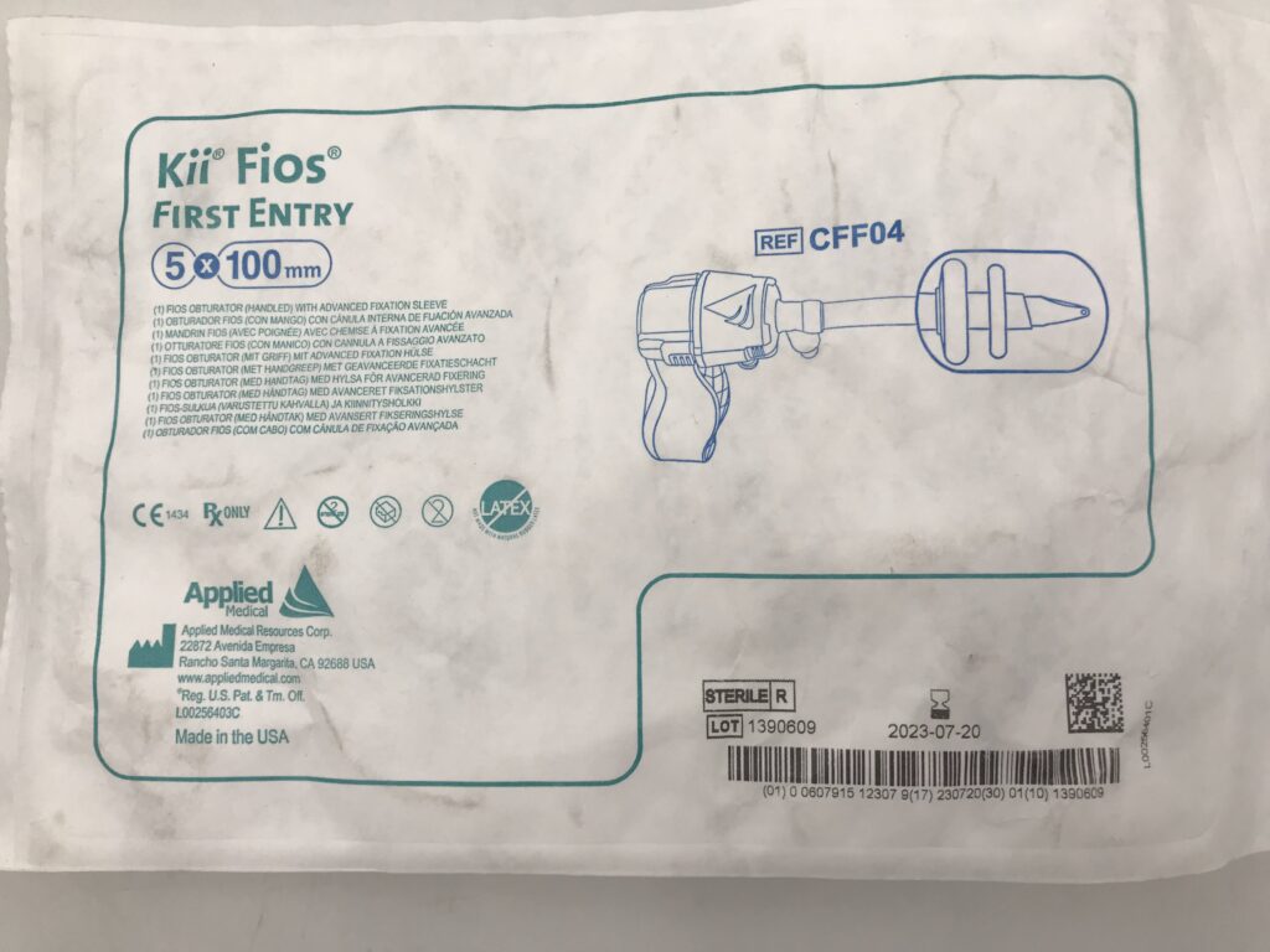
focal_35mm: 28
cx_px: 635
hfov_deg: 63.4
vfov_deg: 49.7
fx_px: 1027
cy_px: 476
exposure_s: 1/60
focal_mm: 3.99
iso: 25
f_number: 1.8
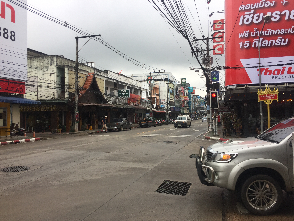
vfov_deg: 48.2
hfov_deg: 61.7
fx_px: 246
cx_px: 147
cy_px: 110
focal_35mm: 29
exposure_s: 1/238
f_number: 2.2
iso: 32
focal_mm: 4.15
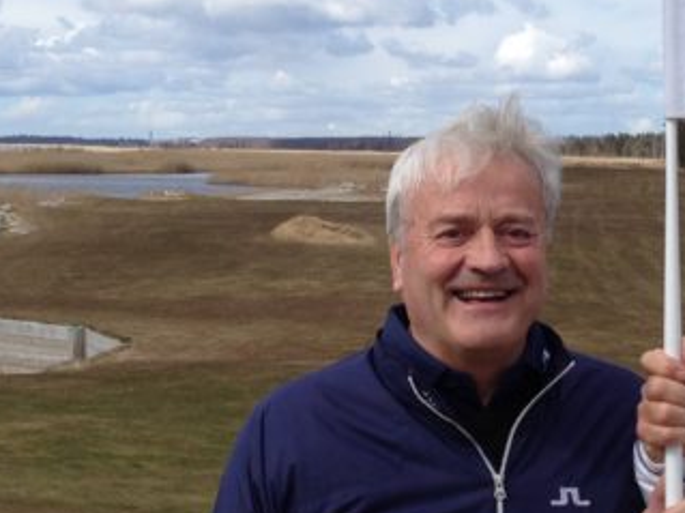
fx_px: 2097
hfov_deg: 18.5
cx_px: 494
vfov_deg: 14.0
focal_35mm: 106
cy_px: 268
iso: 50
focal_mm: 4.12
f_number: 2.4
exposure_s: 1/1391
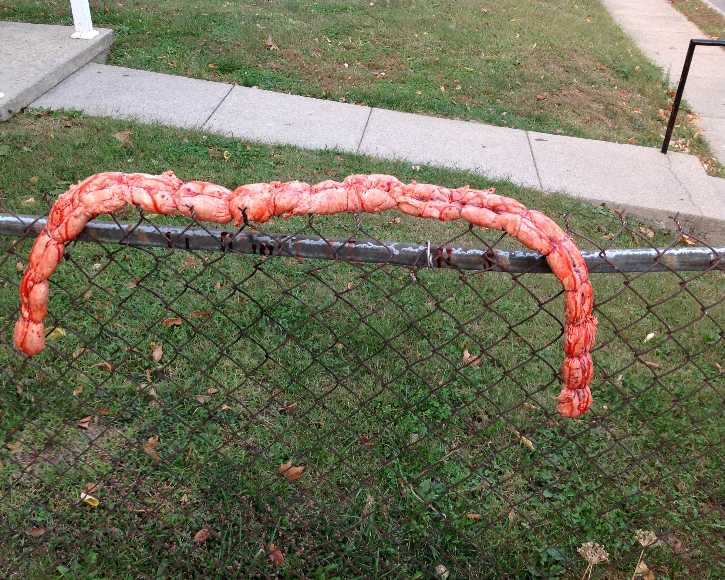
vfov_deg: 40.1
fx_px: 794
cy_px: 288
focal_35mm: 37
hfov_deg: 49.0
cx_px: 334
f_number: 2.4
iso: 64
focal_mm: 4.28
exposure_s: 1/60
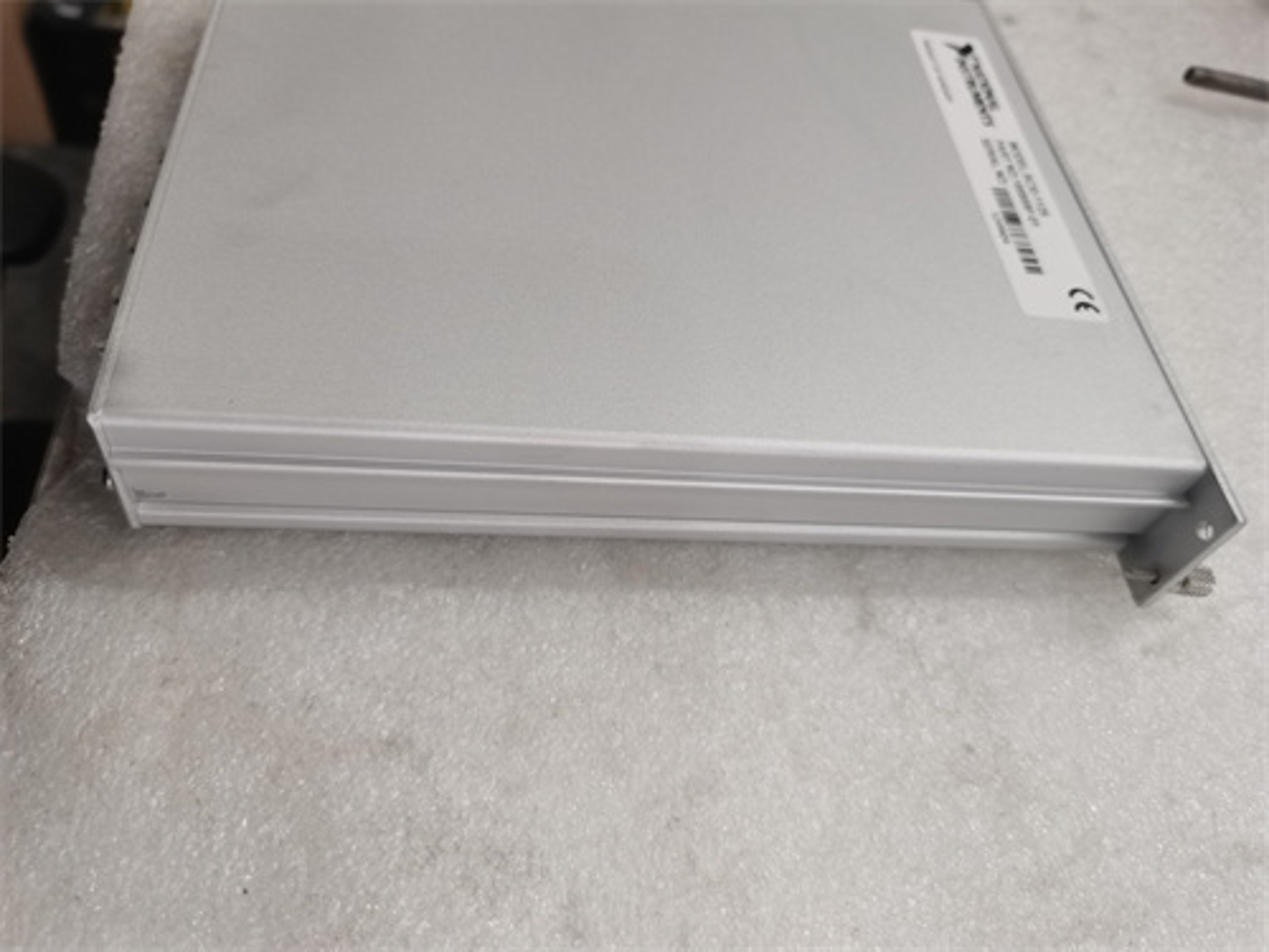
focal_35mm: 26
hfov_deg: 67.3
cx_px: 634
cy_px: 476
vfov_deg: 53.1
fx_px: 953
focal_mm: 5.58
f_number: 1.8
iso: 200
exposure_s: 1/100
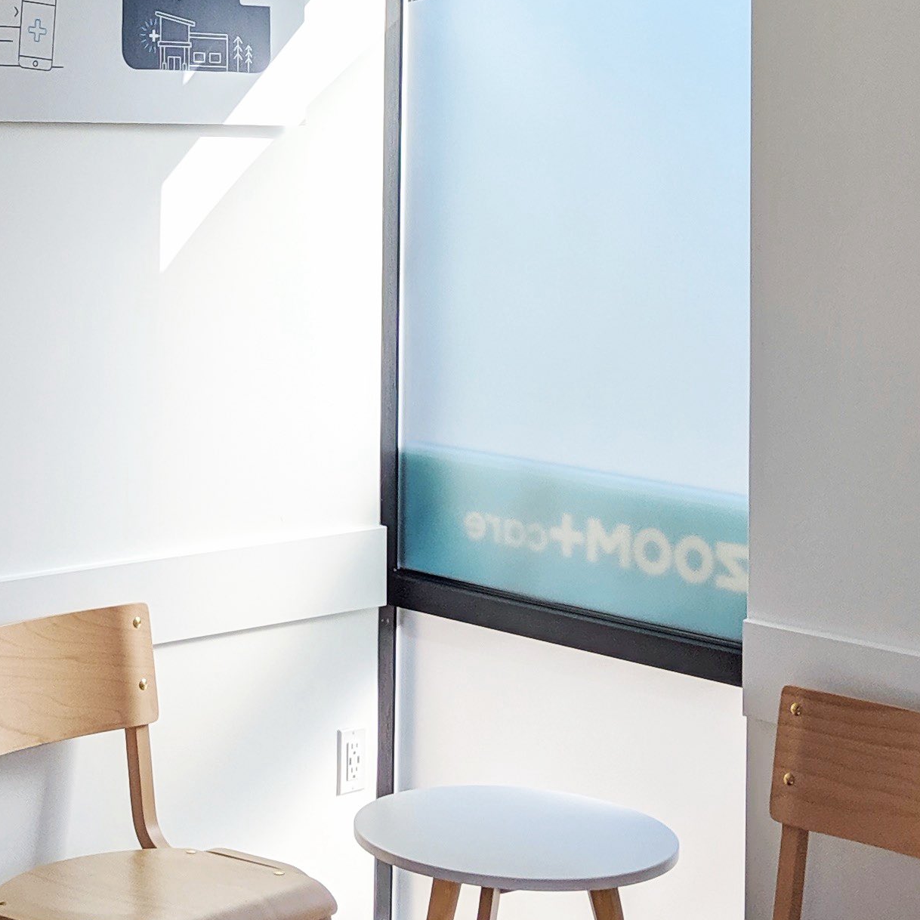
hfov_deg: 21.6
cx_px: 147
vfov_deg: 21.3
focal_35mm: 79
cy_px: 32
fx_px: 2375
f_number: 1.8
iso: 49
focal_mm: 4.44
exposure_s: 1/1949
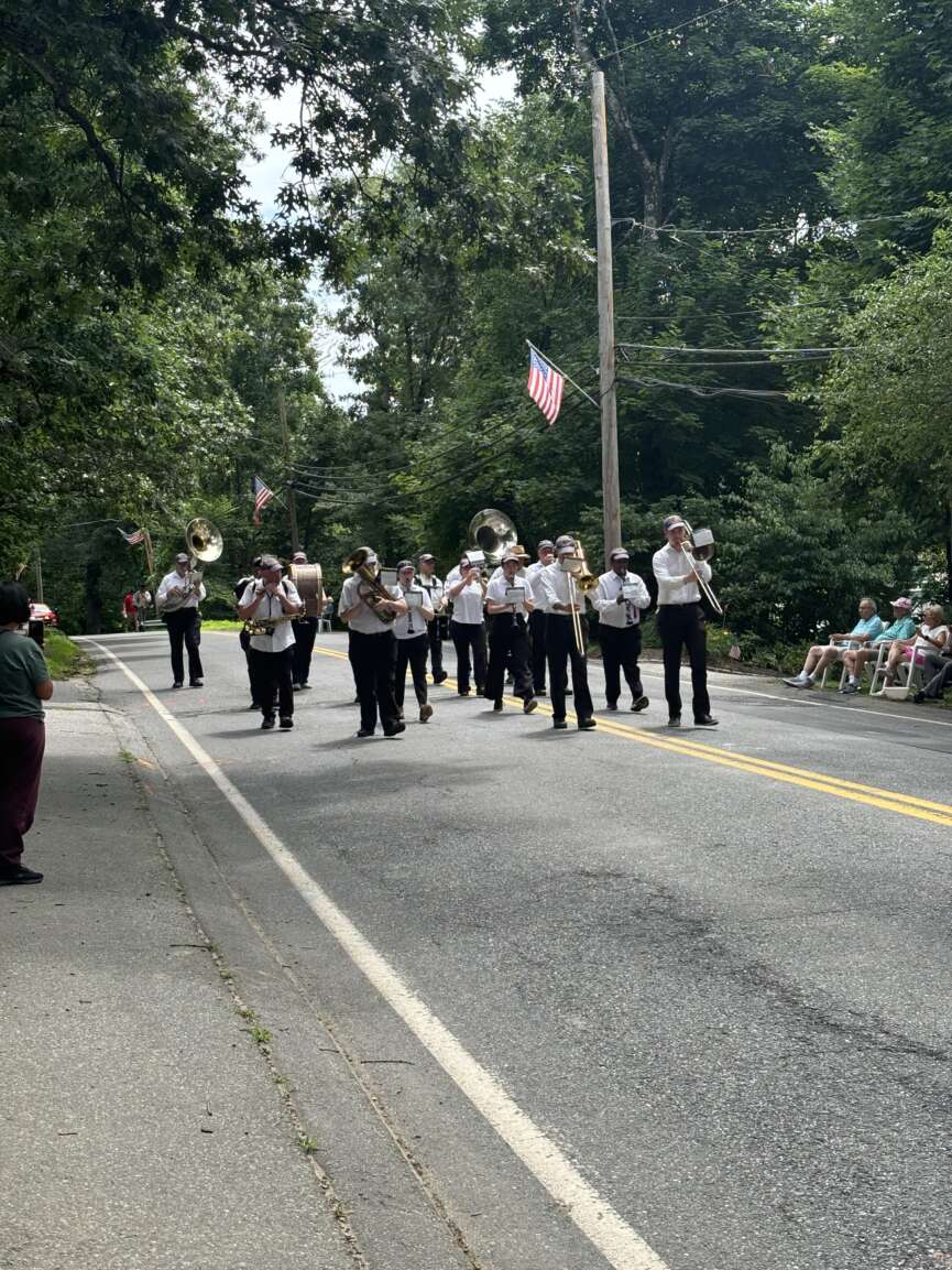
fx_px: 1906
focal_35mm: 52
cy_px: 635
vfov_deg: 36.8
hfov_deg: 28.0
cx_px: 476
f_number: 1.6
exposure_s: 1/722
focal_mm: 5.96
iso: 32
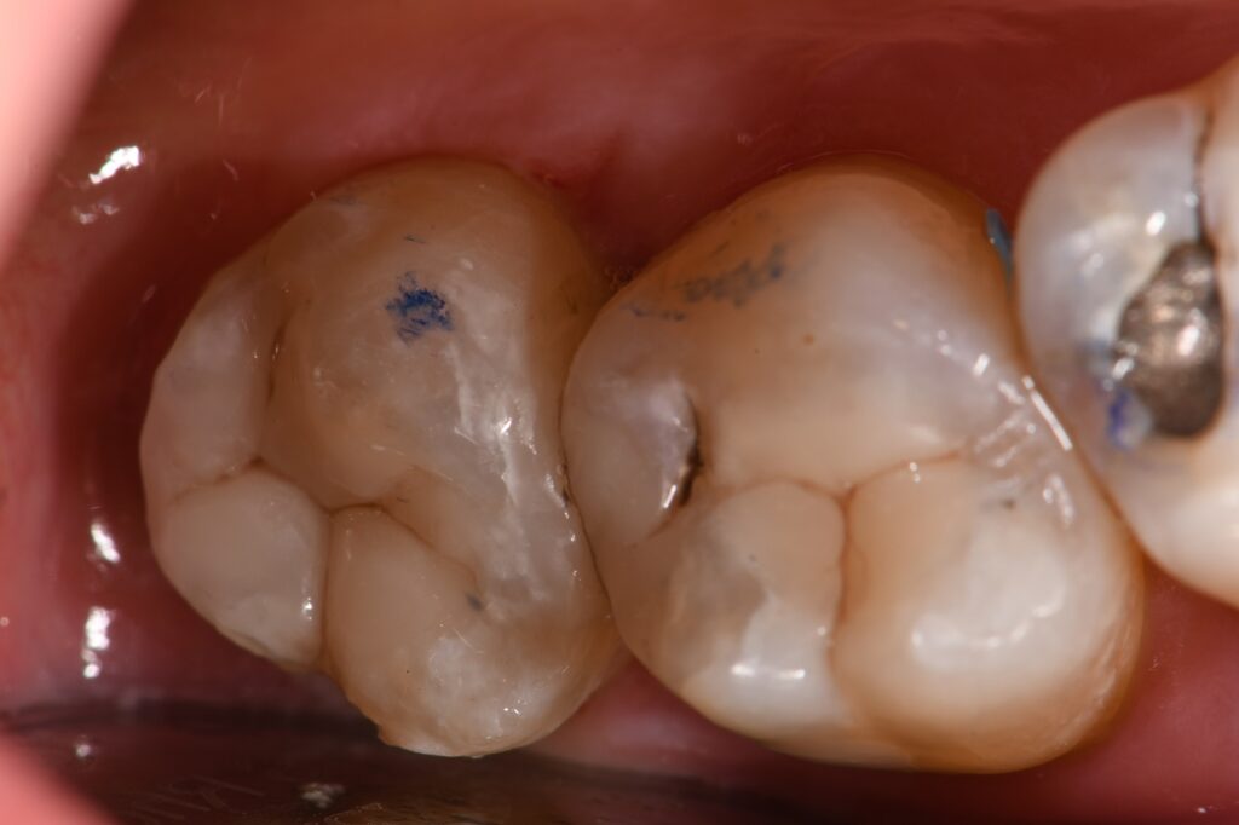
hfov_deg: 13.1
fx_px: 5401
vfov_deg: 8.7
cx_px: 620
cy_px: 412
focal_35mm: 157
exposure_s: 1/160
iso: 200
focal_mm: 105
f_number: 32
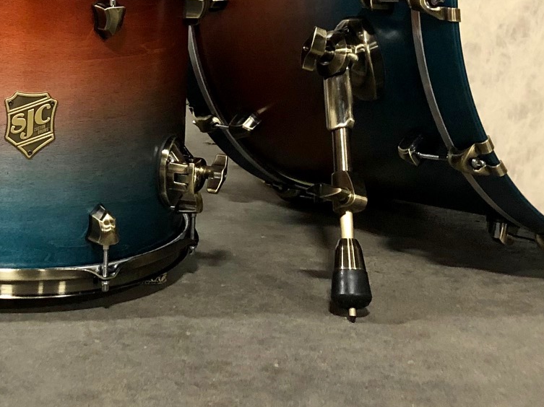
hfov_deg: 25.5
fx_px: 1178
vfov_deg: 18.9
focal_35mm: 75
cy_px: -24
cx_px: 92
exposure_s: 1/12
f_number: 1.8
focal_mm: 4
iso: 100
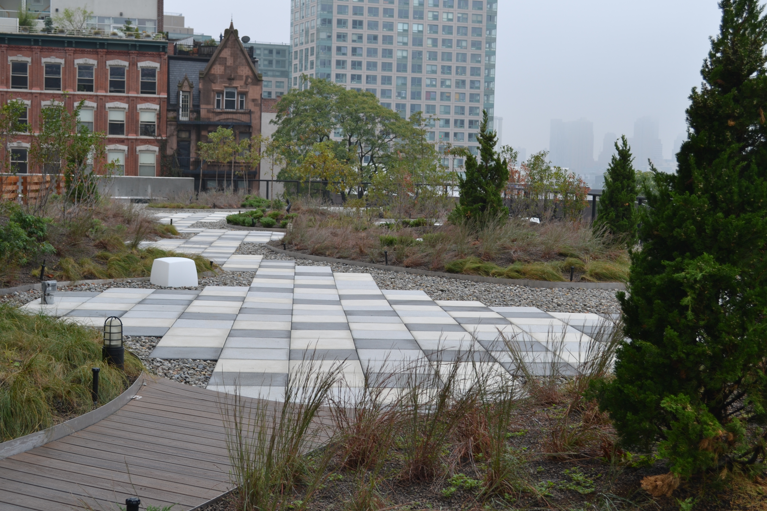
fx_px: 1086
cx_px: 388
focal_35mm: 51
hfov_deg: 38.9
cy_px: 249
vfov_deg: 26.5
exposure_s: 1/160
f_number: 6.3
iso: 100
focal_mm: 32
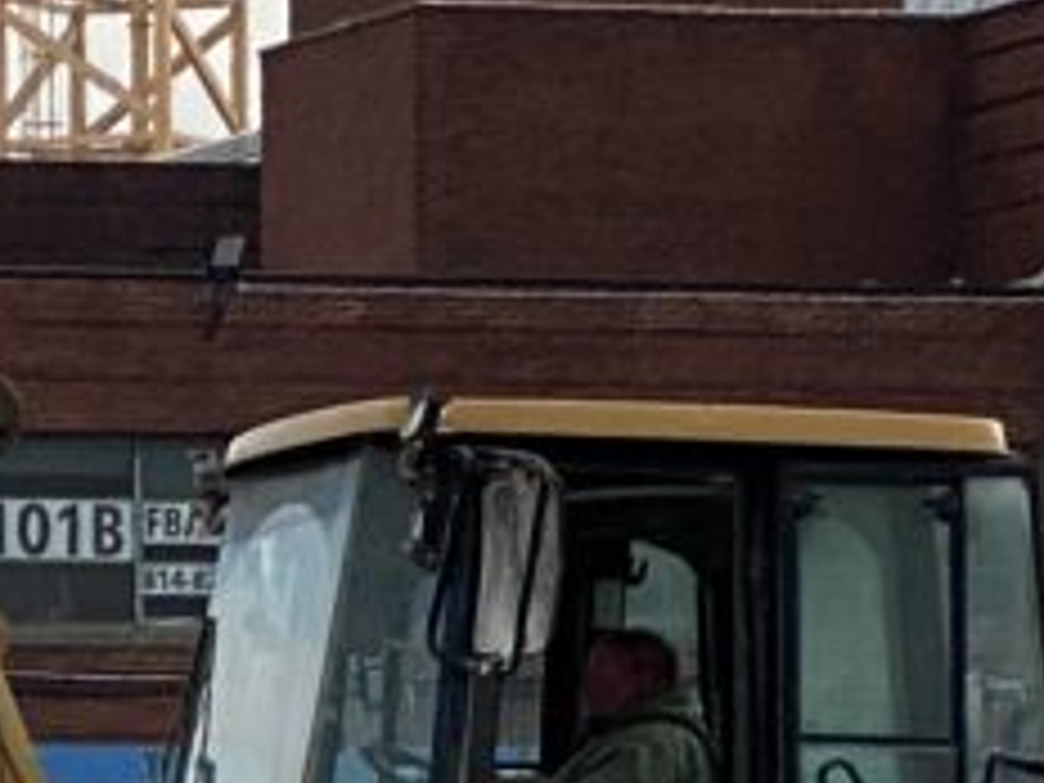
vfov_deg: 4.3
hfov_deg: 5.7
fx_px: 10375
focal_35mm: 344
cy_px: 1359
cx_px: -706
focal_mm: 6
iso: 20
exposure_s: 1/1996
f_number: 2
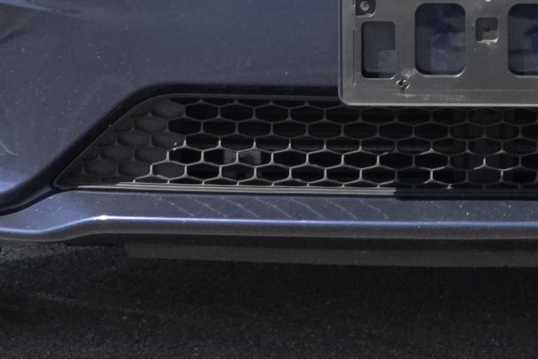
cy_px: -162
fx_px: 3855
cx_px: 458
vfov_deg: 5.3
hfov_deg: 8.0
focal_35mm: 258
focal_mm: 7.9
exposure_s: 1/1290
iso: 50
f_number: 2.4
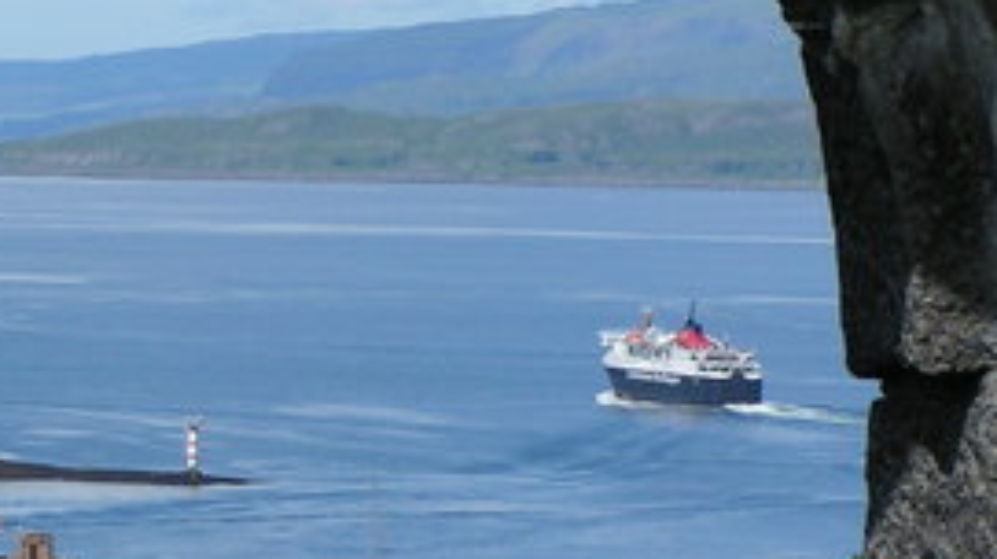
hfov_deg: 6.2
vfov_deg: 3.5
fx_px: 9246
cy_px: 224
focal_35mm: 350
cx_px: 121
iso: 50
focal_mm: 20.9
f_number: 5.6
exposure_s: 1/640
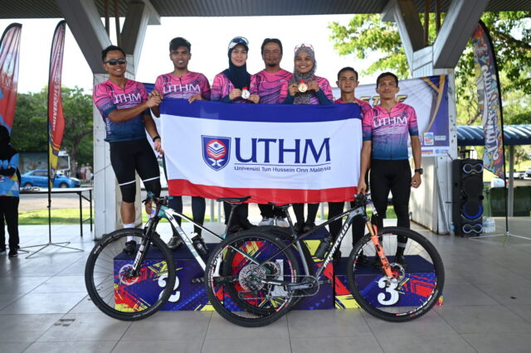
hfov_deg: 54.5
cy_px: 176
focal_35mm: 35
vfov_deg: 37.8
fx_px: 516
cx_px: 266
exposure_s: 1/500
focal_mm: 35
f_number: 2
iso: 160
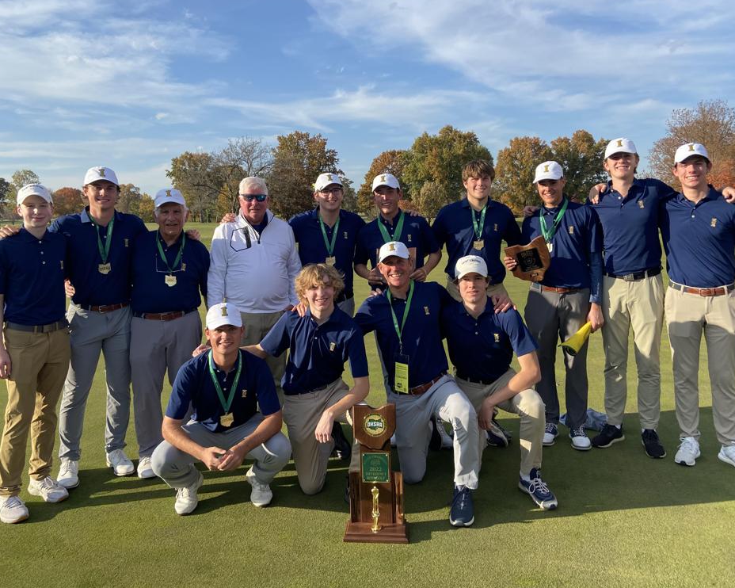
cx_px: 368
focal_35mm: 28
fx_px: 609
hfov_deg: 62.2
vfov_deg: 51.5
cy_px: 285
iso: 32
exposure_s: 1/1653
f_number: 1.8
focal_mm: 4.25
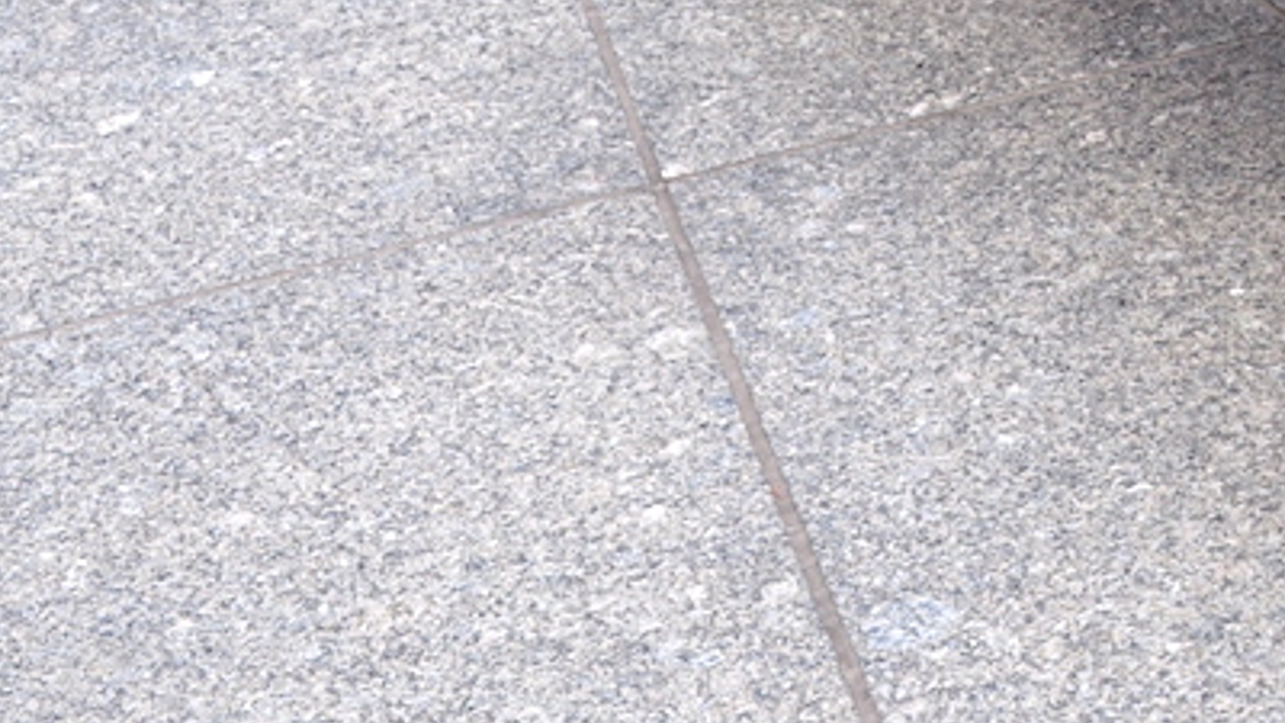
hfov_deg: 17.8
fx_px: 3850
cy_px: -217
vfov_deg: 10.5
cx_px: 1619
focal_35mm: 113
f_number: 9
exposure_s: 1/160
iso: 400
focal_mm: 24
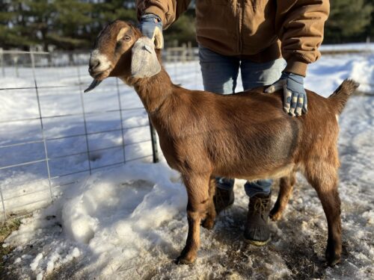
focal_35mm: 26
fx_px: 281
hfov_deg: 67.3
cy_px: 140
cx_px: 187
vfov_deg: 53.1
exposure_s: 1/1934
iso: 50
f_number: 1.5
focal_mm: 5.7
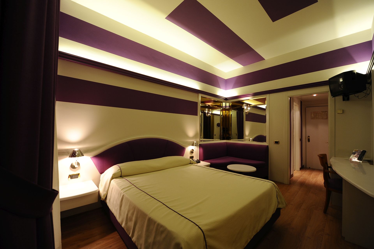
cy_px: 124
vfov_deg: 81.1
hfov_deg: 104.3
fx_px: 145
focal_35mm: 14
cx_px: 187
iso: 1000
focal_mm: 14
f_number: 5
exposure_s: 1/20
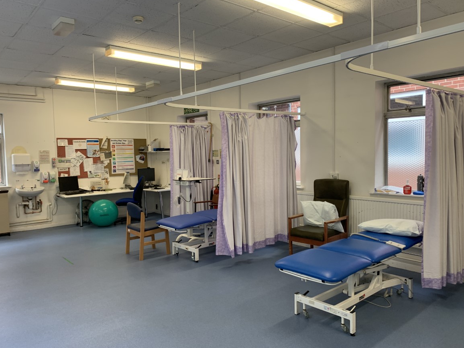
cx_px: 235
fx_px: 362
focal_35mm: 27
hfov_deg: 65.3
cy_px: 171
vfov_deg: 51.4
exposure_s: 1/50
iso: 64
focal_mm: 4.25
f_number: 1.8
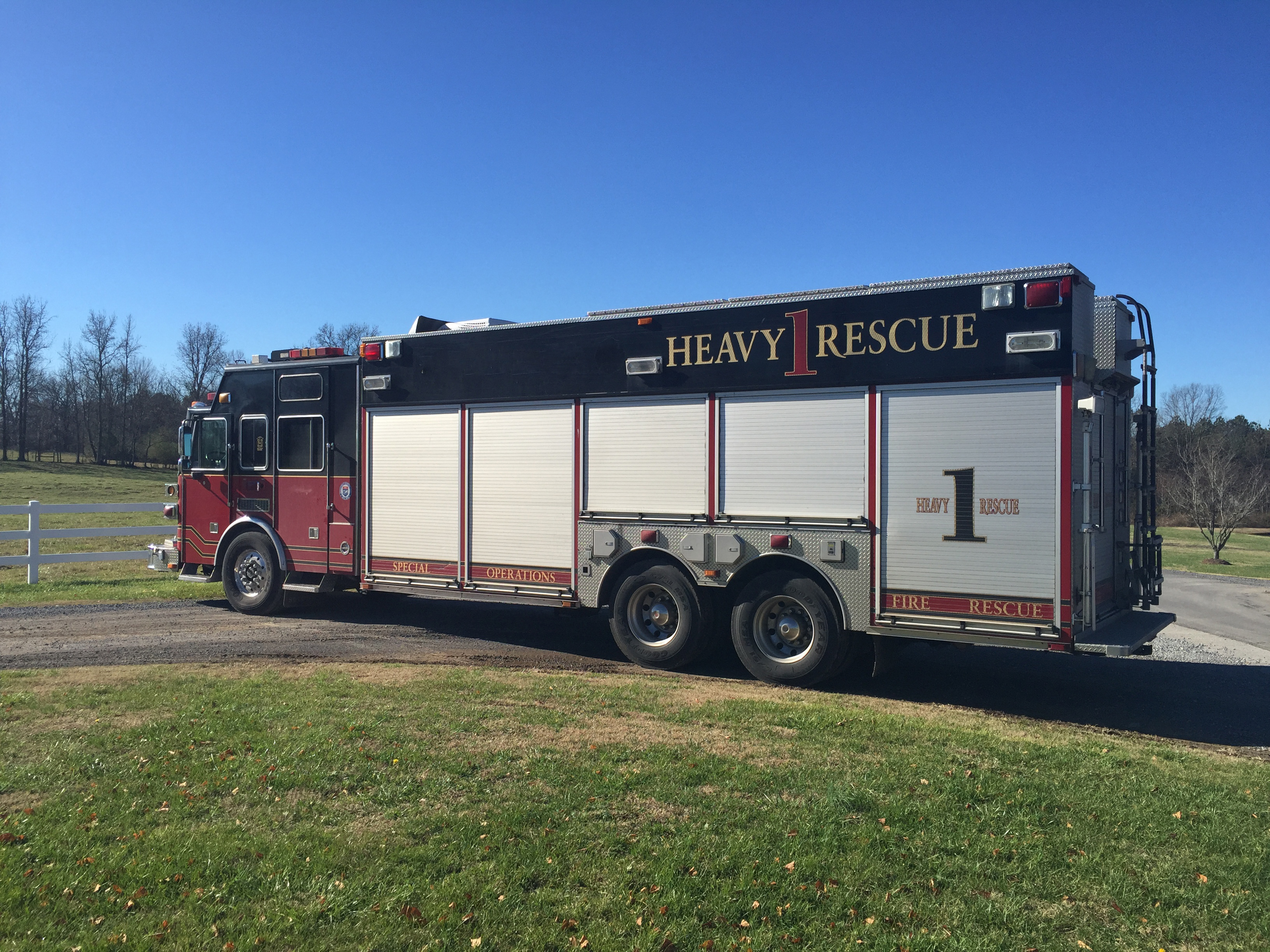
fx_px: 1064
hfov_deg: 61.7
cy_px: 476
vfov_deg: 48.2
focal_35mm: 29
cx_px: 635
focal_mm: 4.15
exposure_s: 1/1980
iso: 32
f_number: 2.2
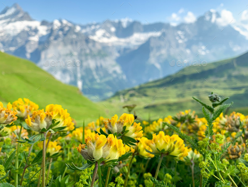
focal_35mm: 26
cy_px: 94
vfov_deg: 53.1
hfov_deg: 67.3
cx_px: 124
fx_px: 186
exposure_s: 1/730
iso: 25
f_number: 1.8
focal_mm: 4.25
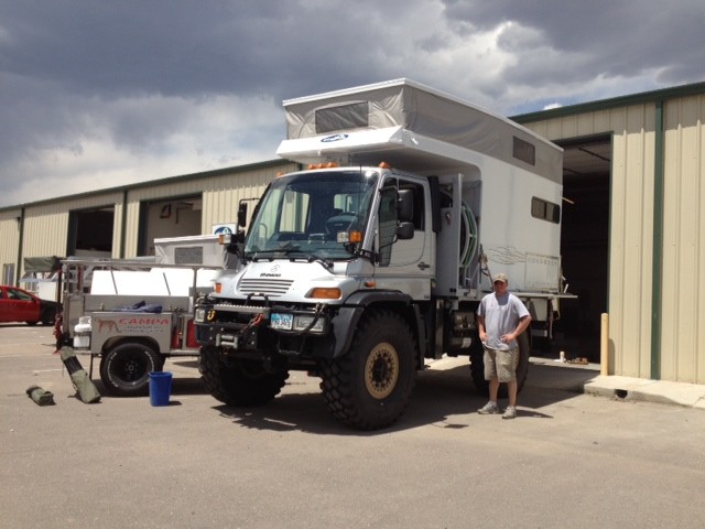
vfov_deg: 40.7
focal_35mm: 35
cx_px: 352
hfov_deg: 52.6
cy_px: 264
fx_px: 713
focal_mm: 4.28
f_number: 2.4
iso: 50
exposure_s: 1/2045
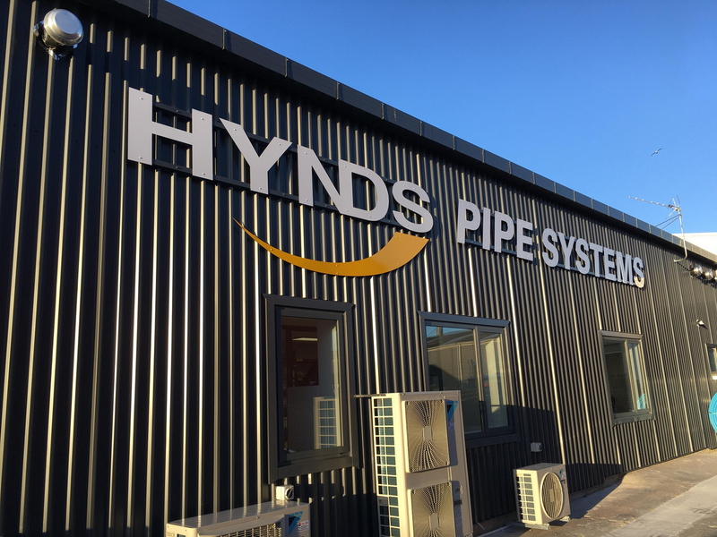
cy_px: 268
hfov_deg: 61.7
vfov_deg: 48.2
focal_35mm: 29
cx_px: 358
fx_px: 601
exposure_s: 1/411
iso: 25
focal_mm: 4.15
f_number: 2.2
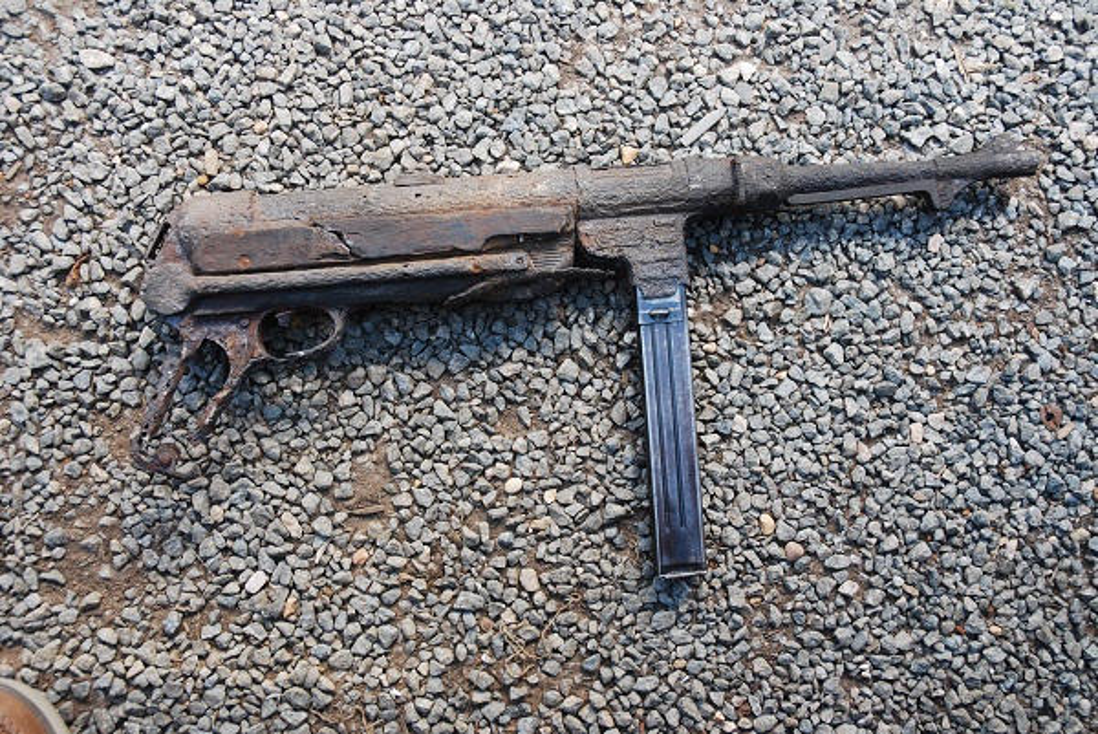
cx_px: 549
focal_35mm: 40
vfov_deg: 33.1
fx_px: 1236
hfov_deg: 47.9
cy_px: 367
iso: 200
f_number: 5
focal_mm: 27
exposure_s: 1/100
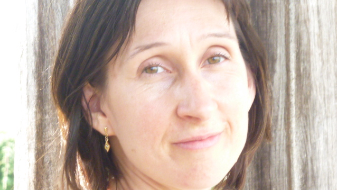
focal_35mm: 270
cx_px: 168
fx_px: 2413
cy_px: 88
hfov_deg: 8.0
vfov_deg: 4.5
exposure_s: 1/50
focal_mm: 22.5
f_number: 4.5
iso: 250
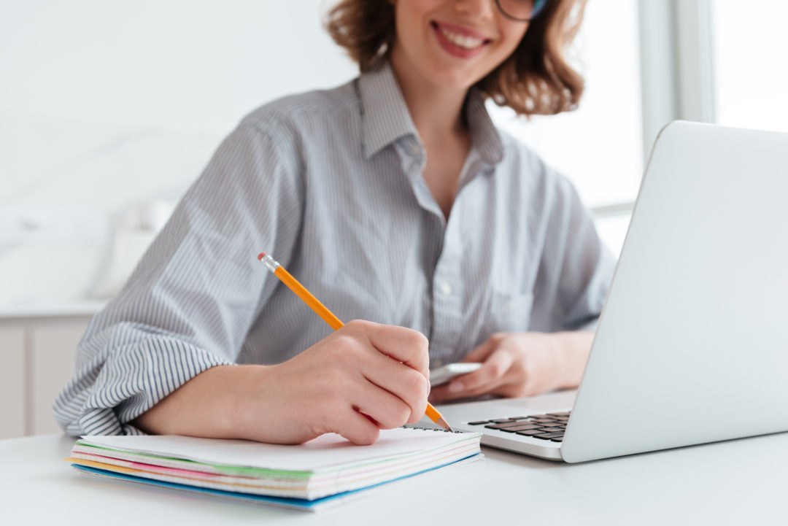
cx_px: 394
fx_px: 876
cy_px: 263
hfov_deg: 48.4
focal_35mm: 40
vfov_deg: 33.4
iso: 160
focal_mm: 40
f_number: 3.5
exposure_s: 1/320
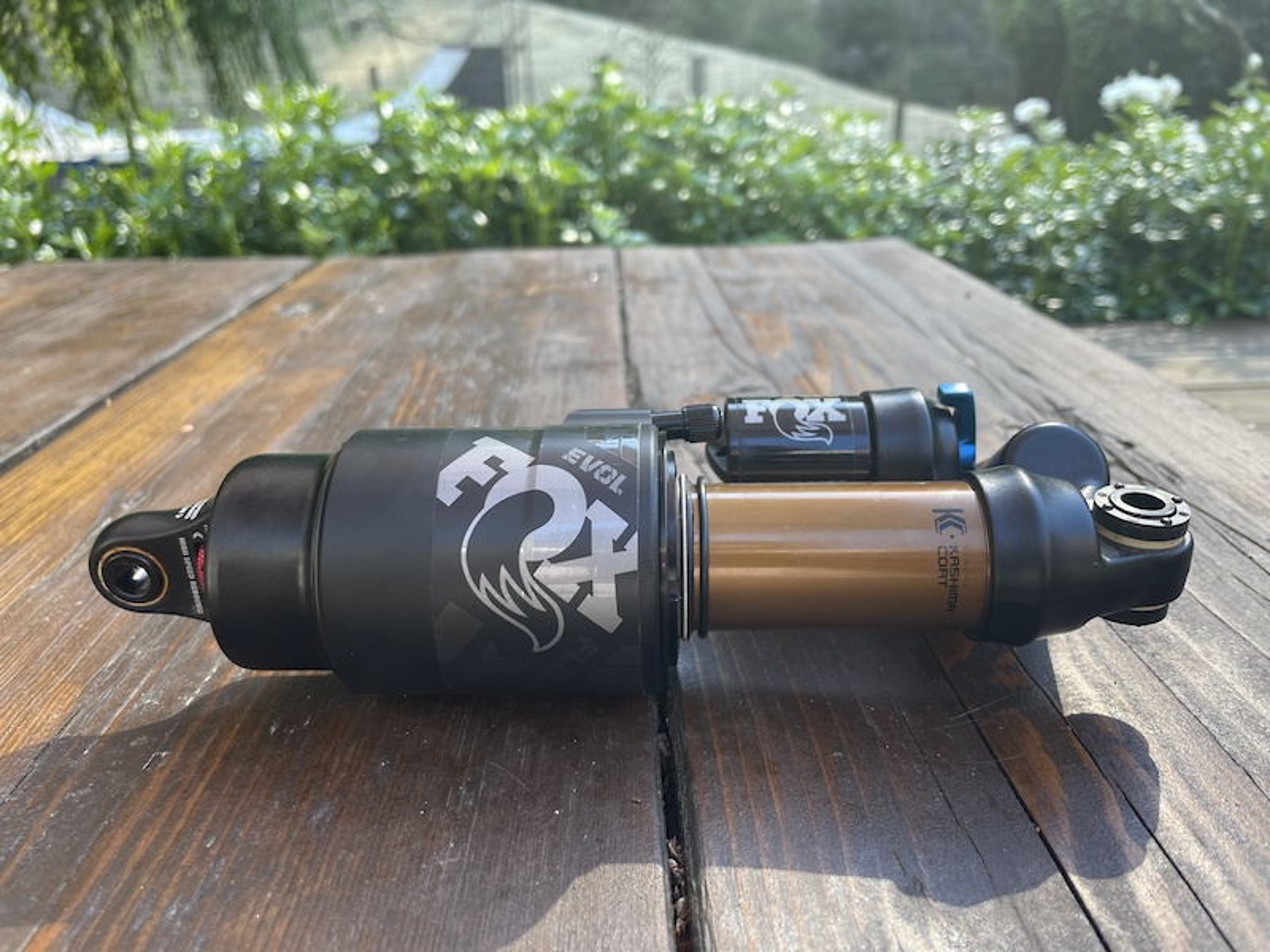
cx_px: 635
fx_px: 954
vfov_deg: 53.1
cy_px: 476
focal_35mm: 26
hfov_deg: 67.3
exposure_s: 1/114
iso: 32
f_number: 1.6
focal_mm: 4.2
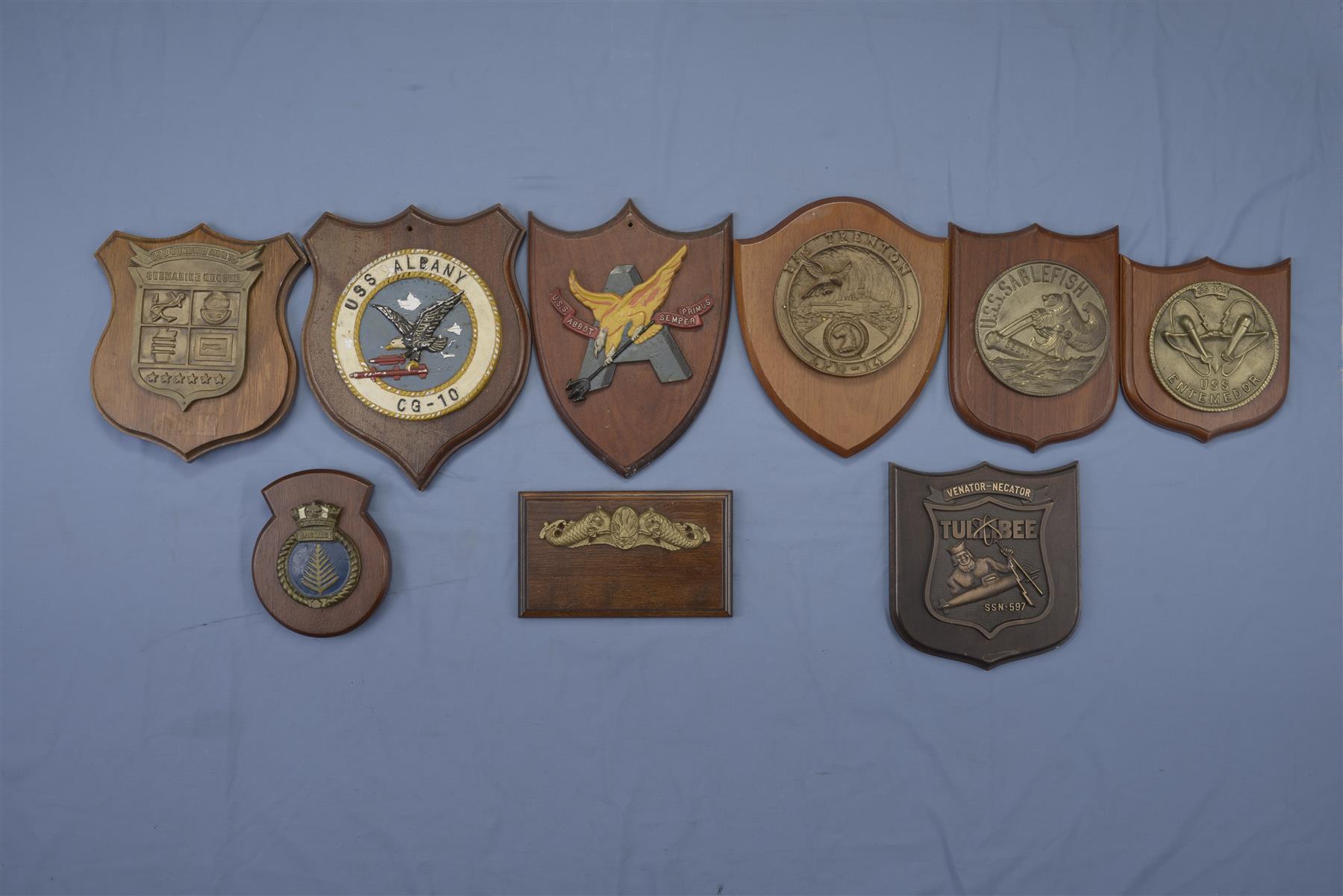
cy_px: 448
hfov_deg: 54.4
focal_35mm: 35
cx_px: 672
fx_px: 1306
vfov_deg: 37.9
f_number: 13
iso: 100
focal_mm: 35
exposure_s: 1/160
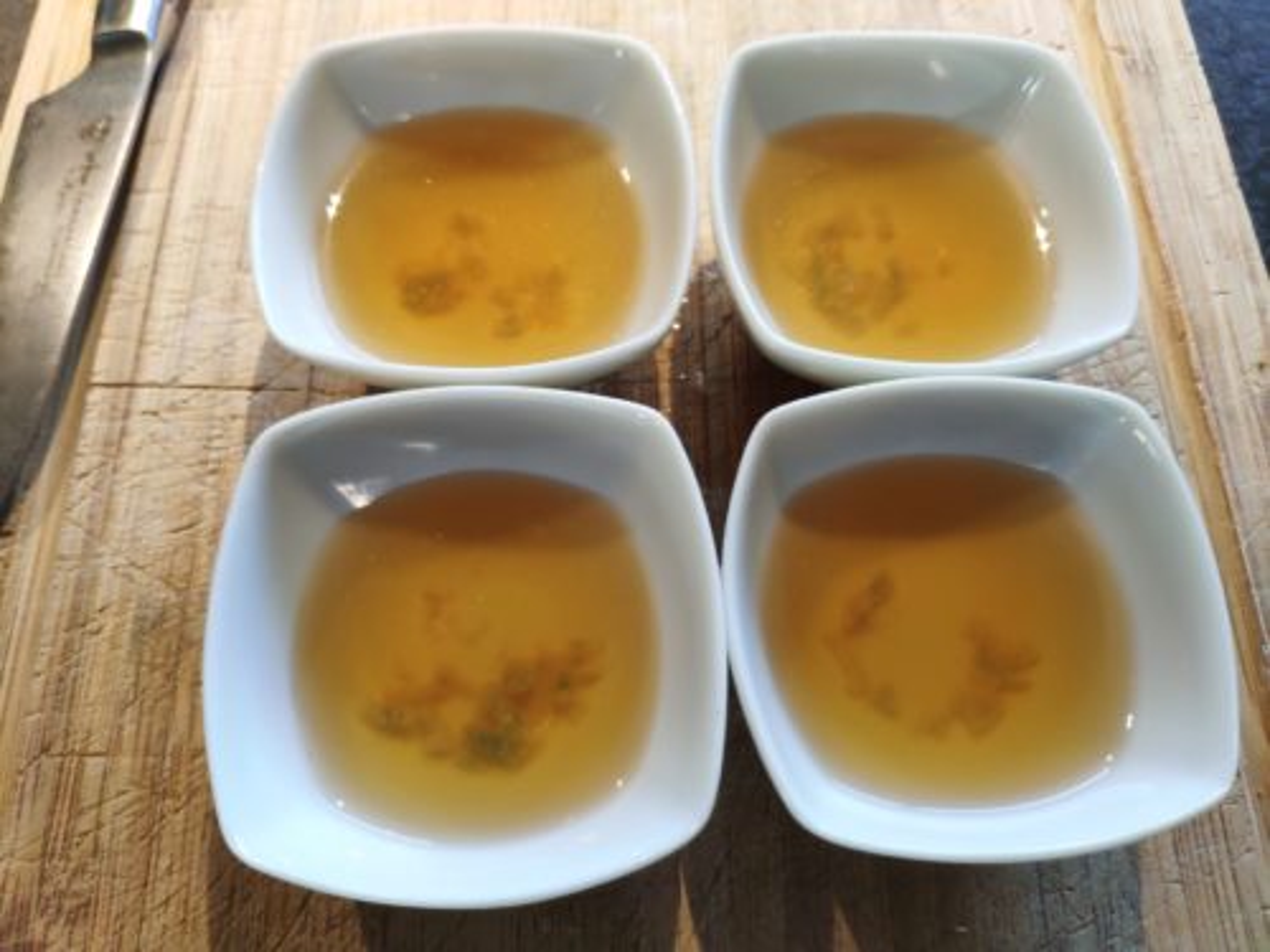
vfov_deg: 63.4
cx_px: 635
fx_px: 770
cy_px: 476
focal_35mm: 21
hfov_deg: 79.0
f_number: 1.8
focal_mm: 4.22
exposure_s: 1/50
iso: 371
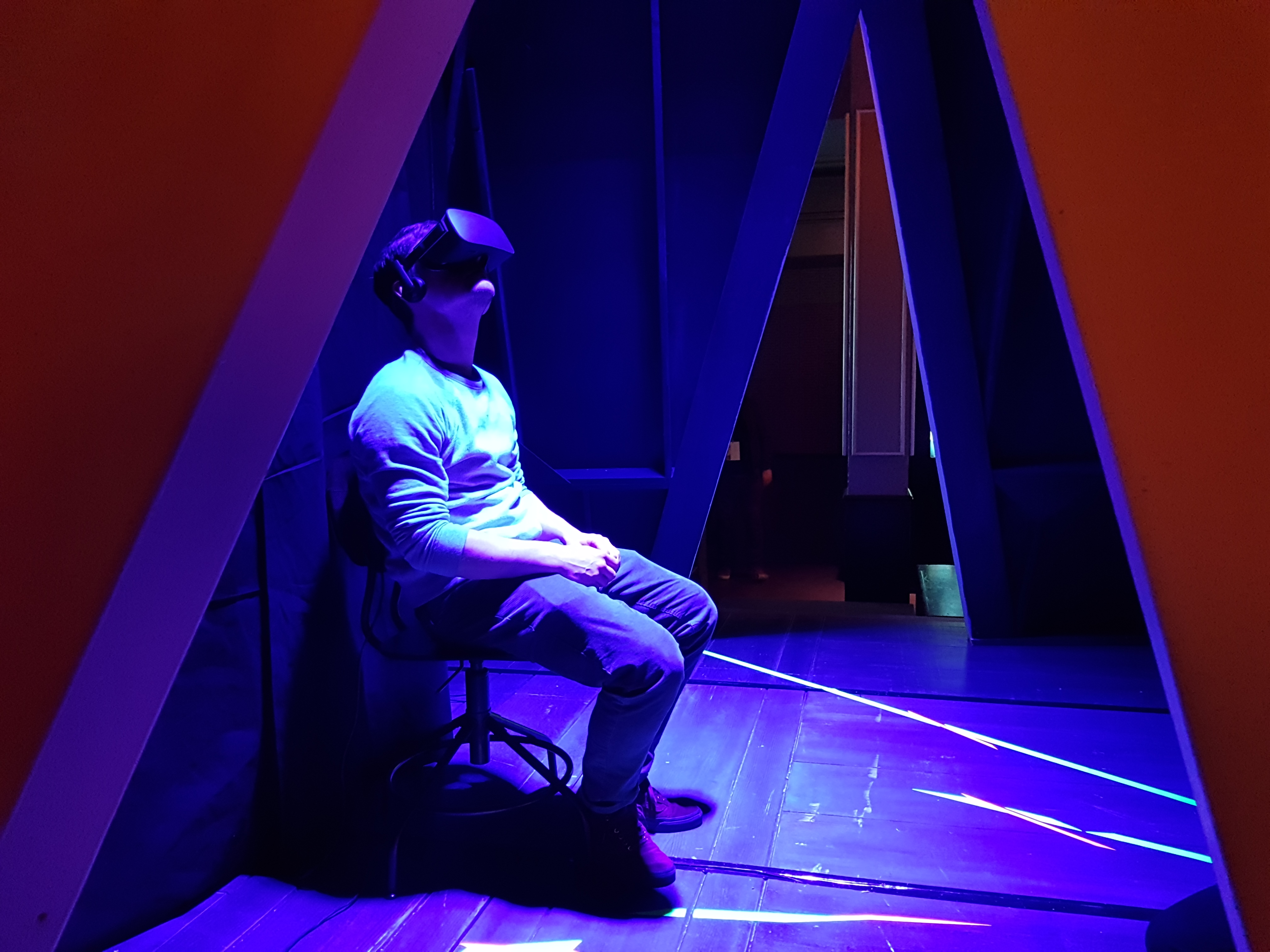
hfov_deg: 67.3
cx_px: 635
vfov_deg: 53.1
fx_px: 954
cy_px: 476
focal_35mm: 26
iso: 640
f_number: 1.7
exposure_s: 1/50
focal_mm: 4.2
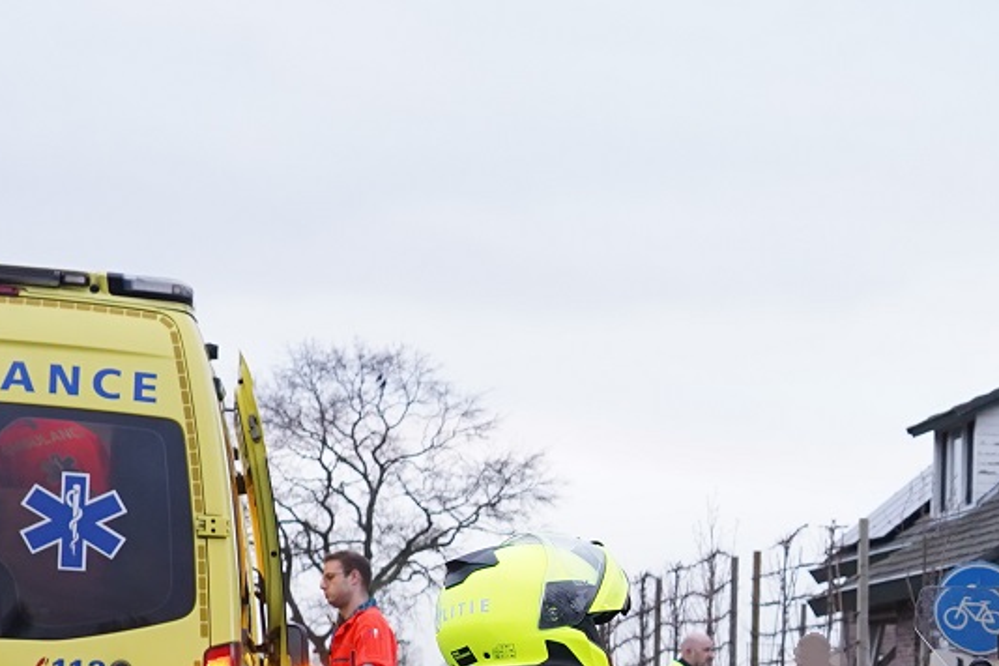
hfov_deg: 17.1
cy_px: 789
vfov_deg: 11.7
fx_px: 3191
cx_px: 1139
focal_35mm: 115
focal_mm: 32
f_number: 5.6
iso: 800
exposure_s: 1/50
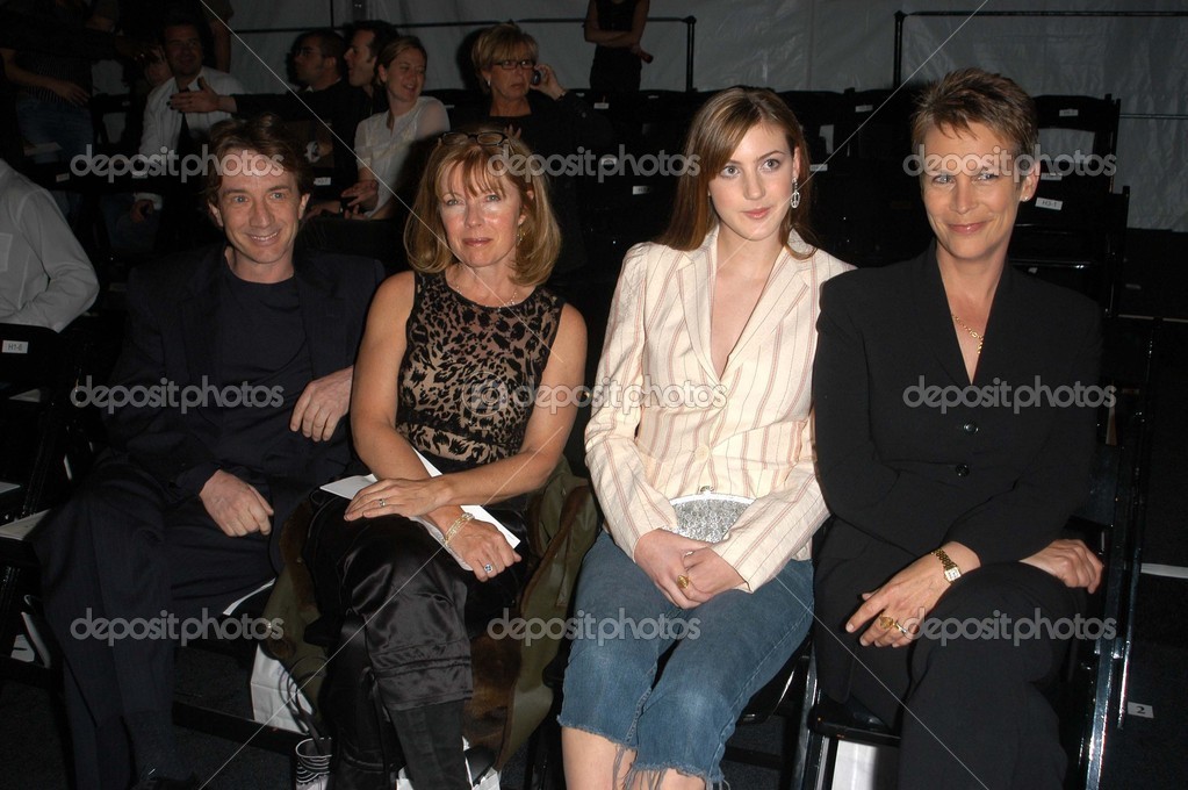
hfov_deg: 53.2
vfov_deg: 36.8
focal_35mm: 36
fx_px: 1187
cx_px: 594
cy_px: 395
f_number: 5.6
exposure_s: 1/180
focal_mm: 24
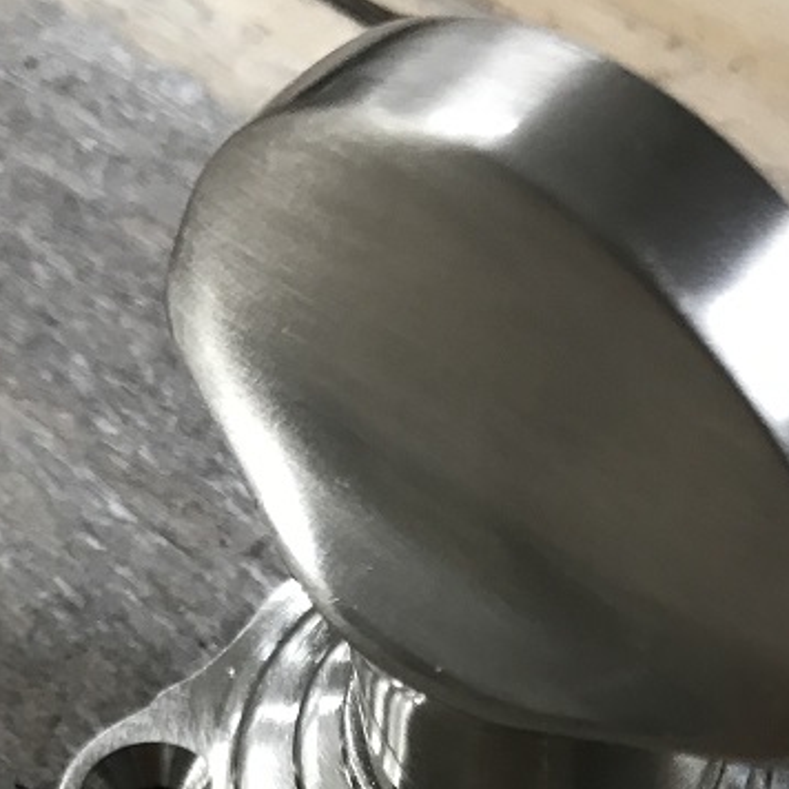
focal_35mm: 70
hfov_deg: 24.3
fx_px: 1805
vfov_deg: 23.0
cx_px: 605
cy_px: 895
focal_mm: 3.99
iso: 40
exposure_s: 1/17
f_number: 1.8
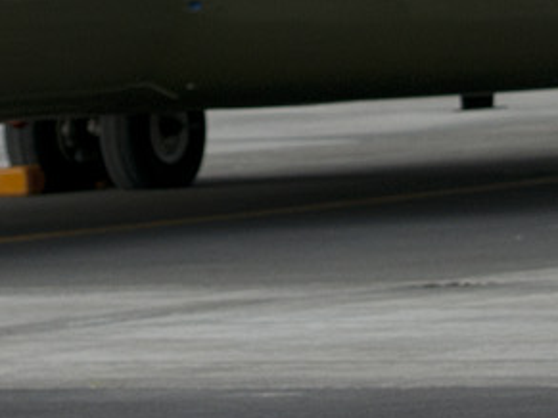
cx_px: 244
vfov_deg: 3.0
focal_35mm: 500
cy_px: -293
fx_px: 8057
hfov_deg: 4.0
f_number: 5
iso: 200
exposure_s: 1/400
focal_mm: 70
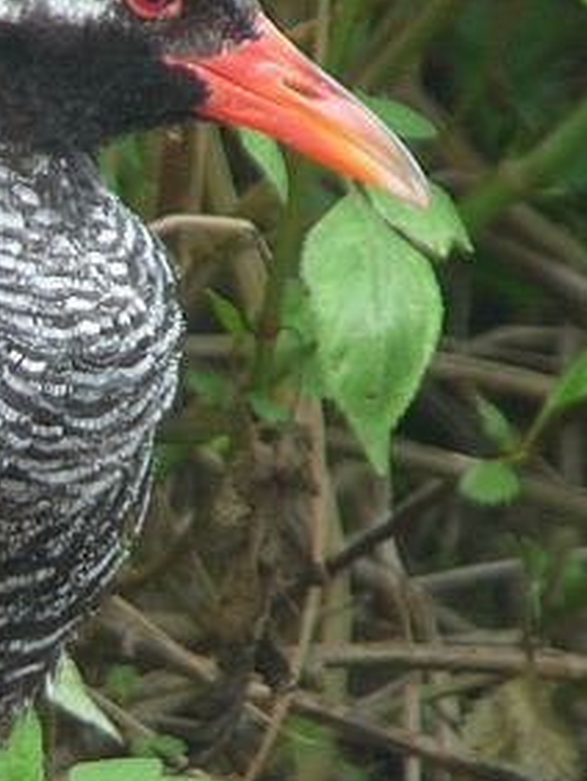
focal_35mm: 156
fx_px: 3522
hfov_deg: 9.4
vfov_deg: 12.6
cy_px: 595
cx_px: -166
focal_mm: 7.1
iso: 100
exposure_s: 1/50
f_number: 4
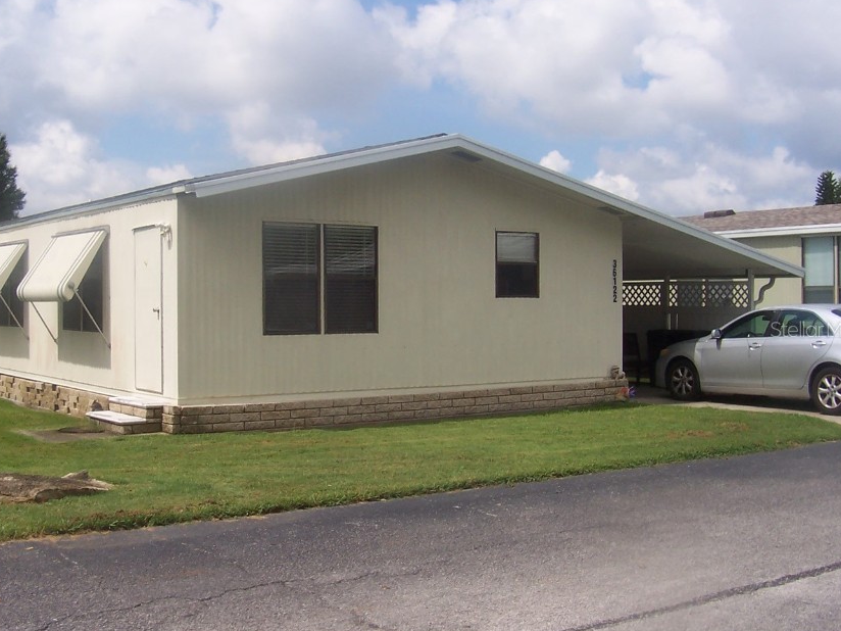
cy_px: 329
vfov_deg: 31.5
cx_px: 344
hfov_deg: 41.1
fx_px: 1118
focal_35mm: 46
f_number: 5.6
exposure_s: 1/750
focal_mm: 5.6
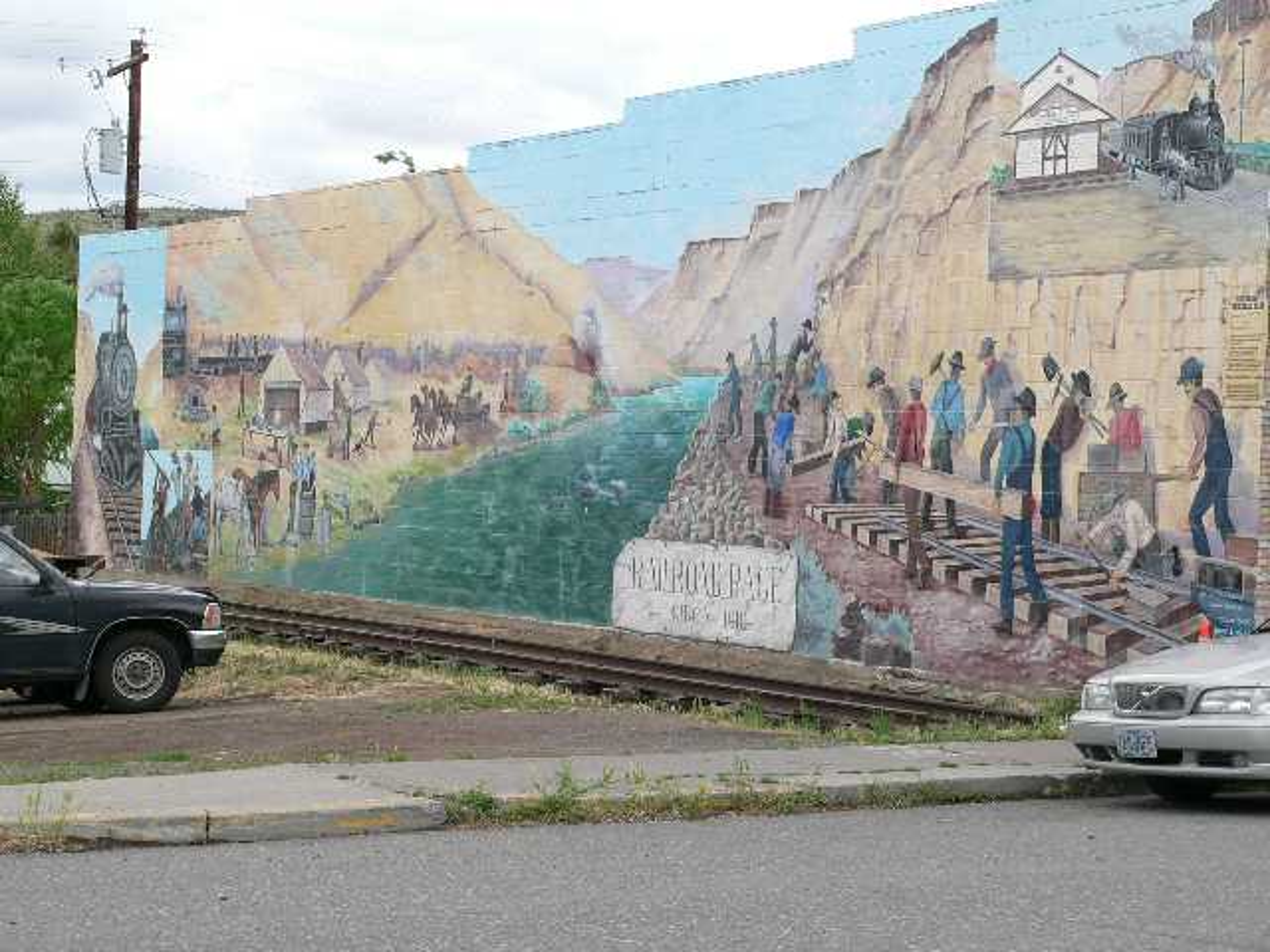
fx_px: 2935
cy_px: 476
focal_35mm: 80
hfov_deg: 24.4
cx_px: 635
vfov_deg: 18.4
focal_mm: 13.3
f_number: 4
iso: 80
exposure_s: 1/320
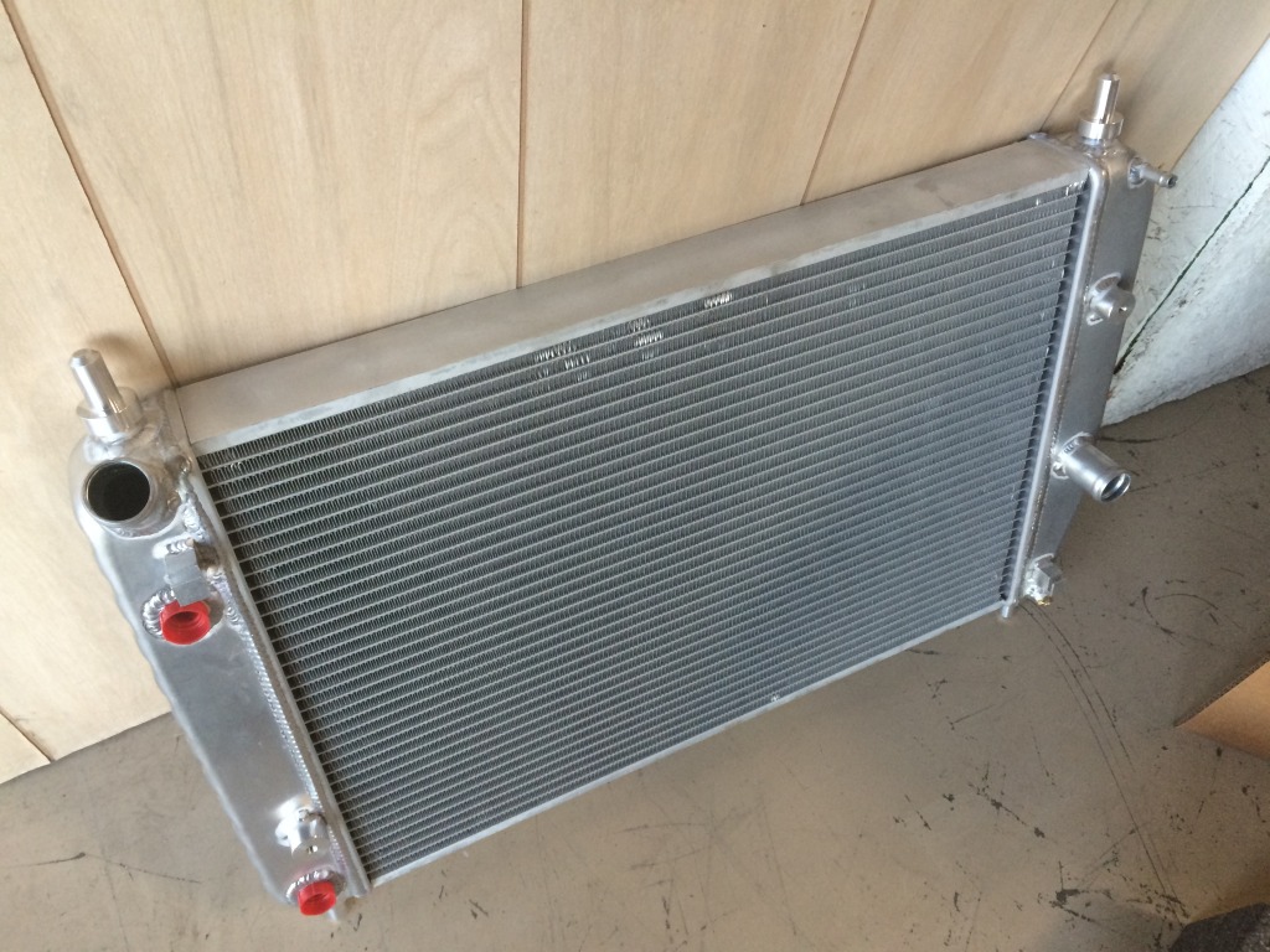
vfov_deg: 48.2
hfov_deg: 61.7
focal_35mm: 29
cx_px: 635
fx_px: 1064
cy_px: 476
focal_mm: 4.15
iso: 50
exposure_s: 1/30
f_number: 2.2
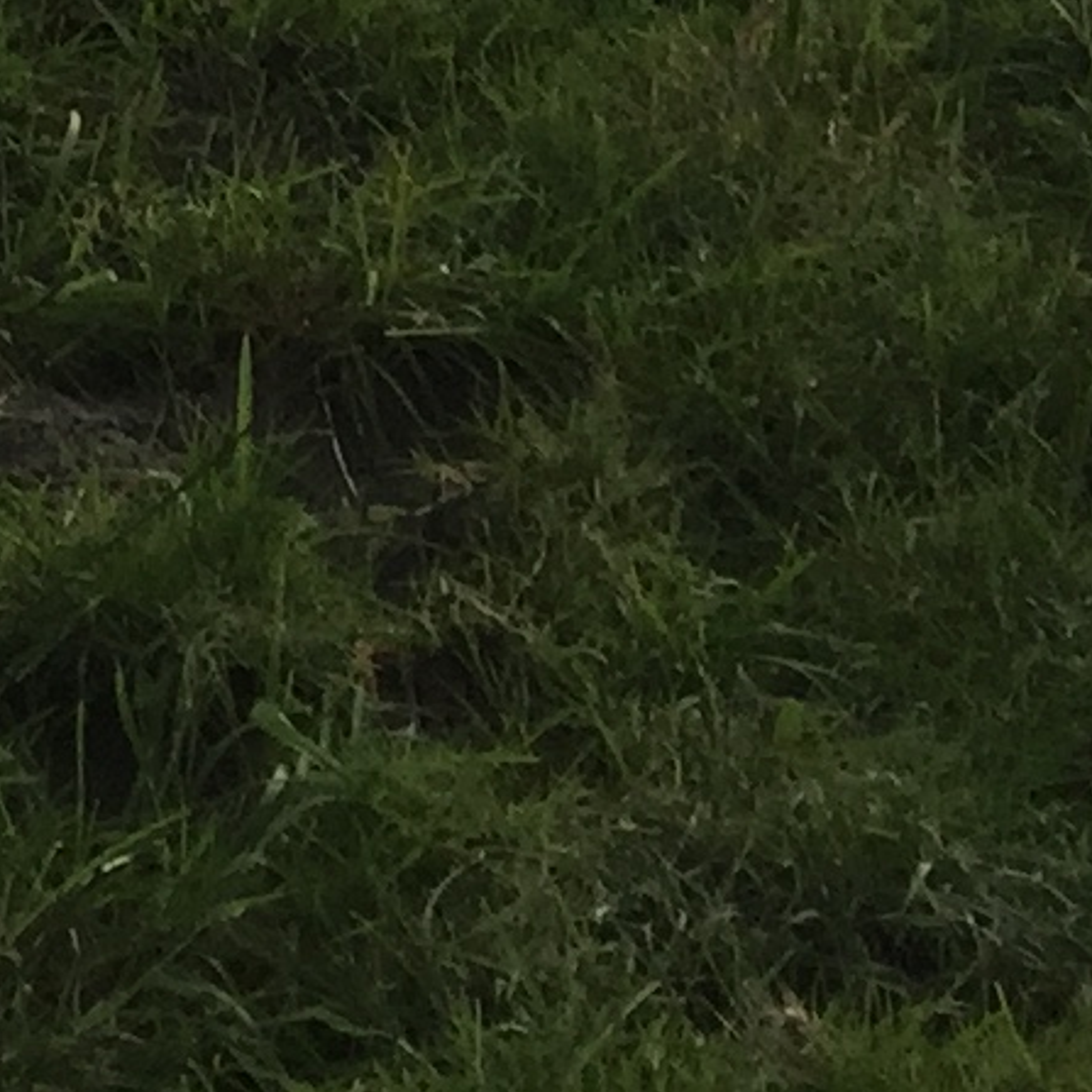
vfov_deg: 8.3
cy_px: -1881
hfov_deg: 9.0
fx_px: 6674
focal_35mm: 187
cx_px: -838
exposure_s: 1/824
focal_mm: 4.15
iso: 32
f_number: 2.2
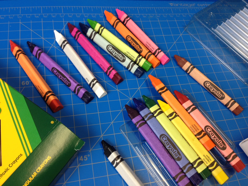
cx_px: 124
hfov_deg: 52.6
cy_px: 93
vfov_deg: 40.7
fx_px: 251
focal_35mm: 35
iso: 64
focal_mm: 4.28
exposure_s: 1/24
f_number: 2.4
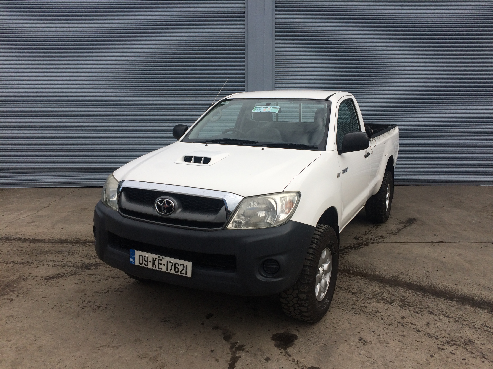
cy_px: 184
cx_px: 246
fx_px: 413
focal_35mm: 29
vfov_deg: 48.2
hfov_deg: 61.7
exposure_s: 1/1001
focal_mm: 4.15
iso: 32
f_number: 2.2
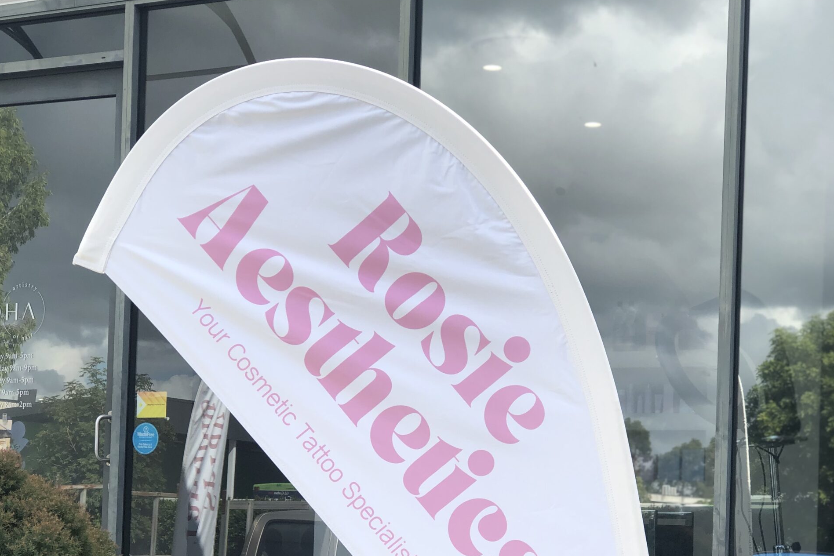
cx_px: 414
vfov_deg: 16.8
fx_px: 1853
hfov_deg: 25.4
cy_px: 494
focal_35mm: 80
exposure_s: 1/448
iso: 20
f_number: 2.8
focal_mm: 6.6
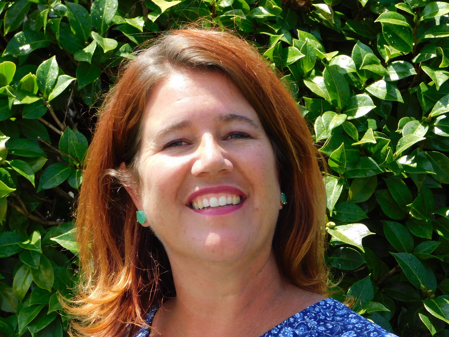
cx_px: 224
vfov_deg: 10.4
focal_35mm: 142
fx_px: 1842
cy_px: 196
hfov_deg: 13.9
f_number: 4.8
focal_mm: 20.3
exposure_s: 1/250
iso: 125
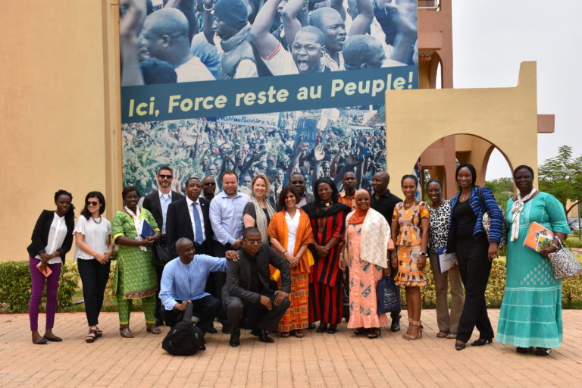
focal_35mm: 39
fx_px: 630
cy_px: 194
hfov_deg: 49.6
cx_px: 291
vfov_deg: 34.2
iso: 160
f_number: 8
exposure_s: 1/500
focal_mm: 26
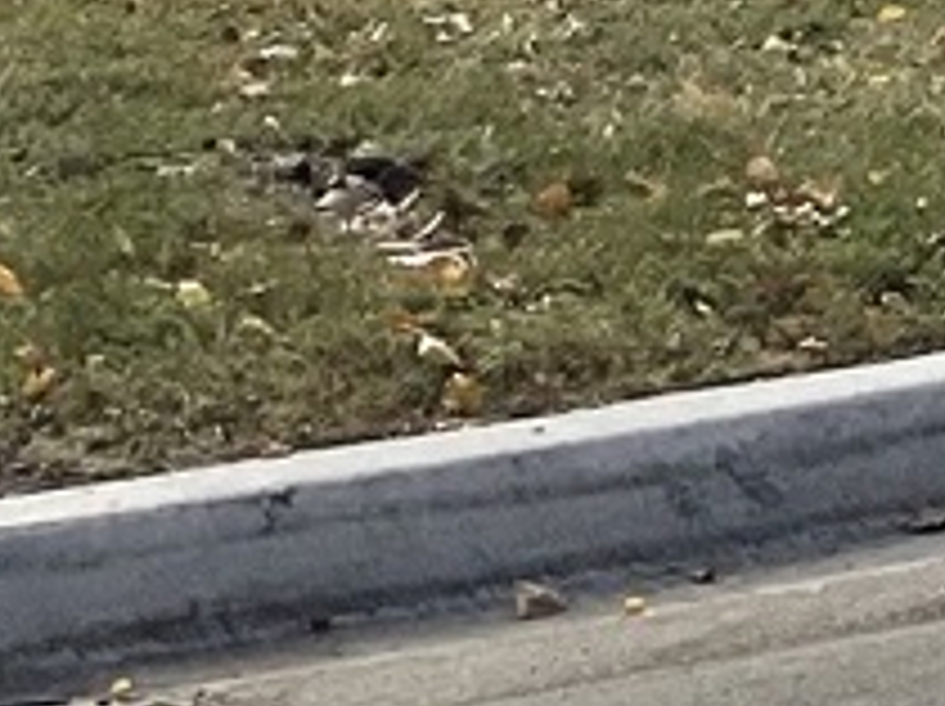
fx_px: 5426
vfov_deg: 6.6
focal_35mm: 199
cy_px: -1610
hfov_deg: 8.9
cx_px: 2390
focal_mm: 3
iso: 16
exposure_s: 1/4065
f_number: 1.8
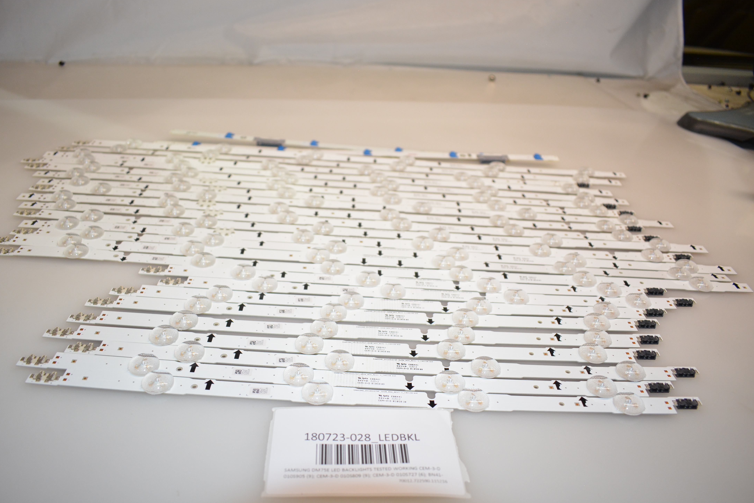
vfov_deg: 46.4
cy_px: 251
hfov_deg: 65.5
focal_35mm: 28
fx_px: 586
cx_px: 367
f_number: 3.5
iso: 800
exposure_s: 1/200
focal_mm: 18
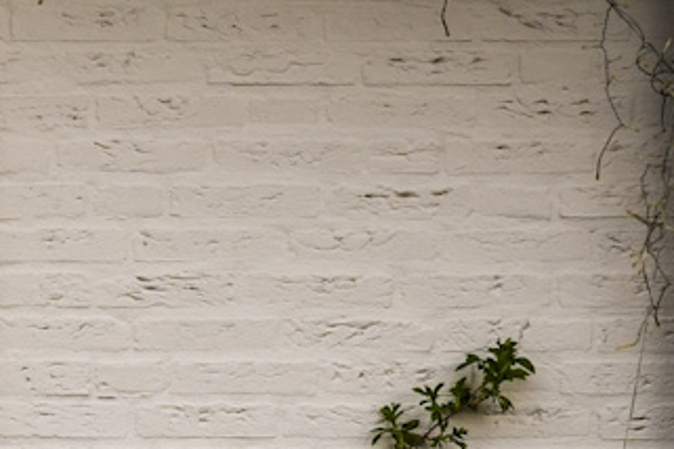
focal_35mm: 623
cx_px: -684
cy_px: 1154
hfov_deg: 3.3
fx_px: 11663
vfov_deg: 2.2
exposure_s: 1/1000
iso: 250
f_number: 2.8
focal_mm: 104
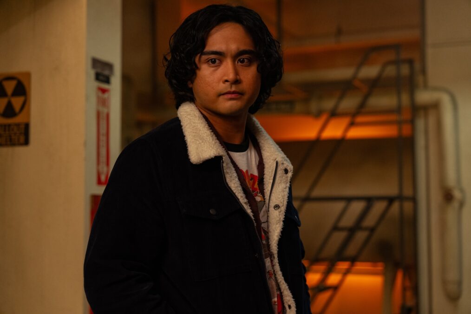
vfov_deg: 22.3
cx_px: 236
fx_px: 798
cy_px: 157
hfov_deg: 32.9
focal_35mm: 61
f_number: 2.8
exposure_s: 1/50
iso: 3200
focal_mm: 61
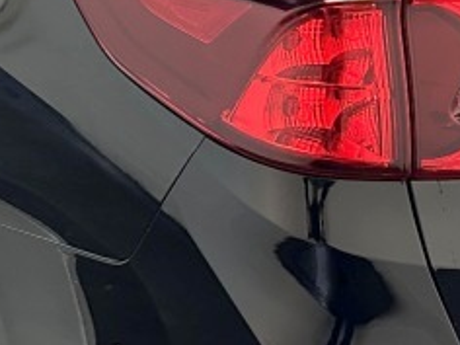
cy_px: 33
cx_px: 312
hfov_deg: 18.8
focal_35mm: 104
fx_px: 1382
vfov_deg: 14.1
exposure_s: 1/60
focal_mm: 6.86
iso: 640
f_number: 1.78
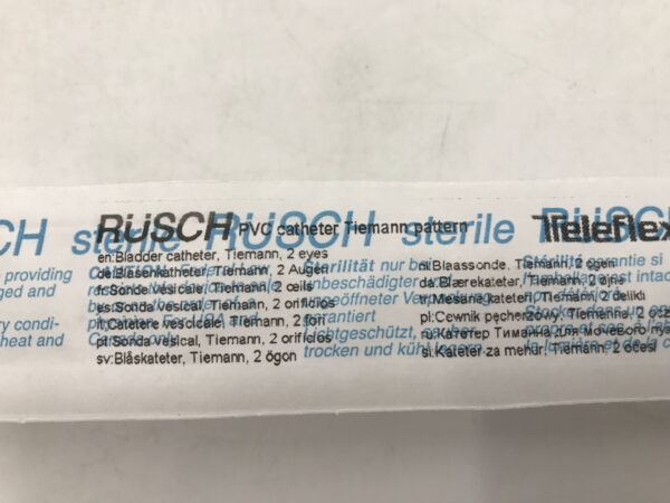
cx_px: 335
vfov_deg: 49.7
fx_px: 542
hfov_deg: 63.4
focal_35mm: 28
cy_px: 252
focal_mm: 3.99
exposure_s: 1/40
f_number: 1.8
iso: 25
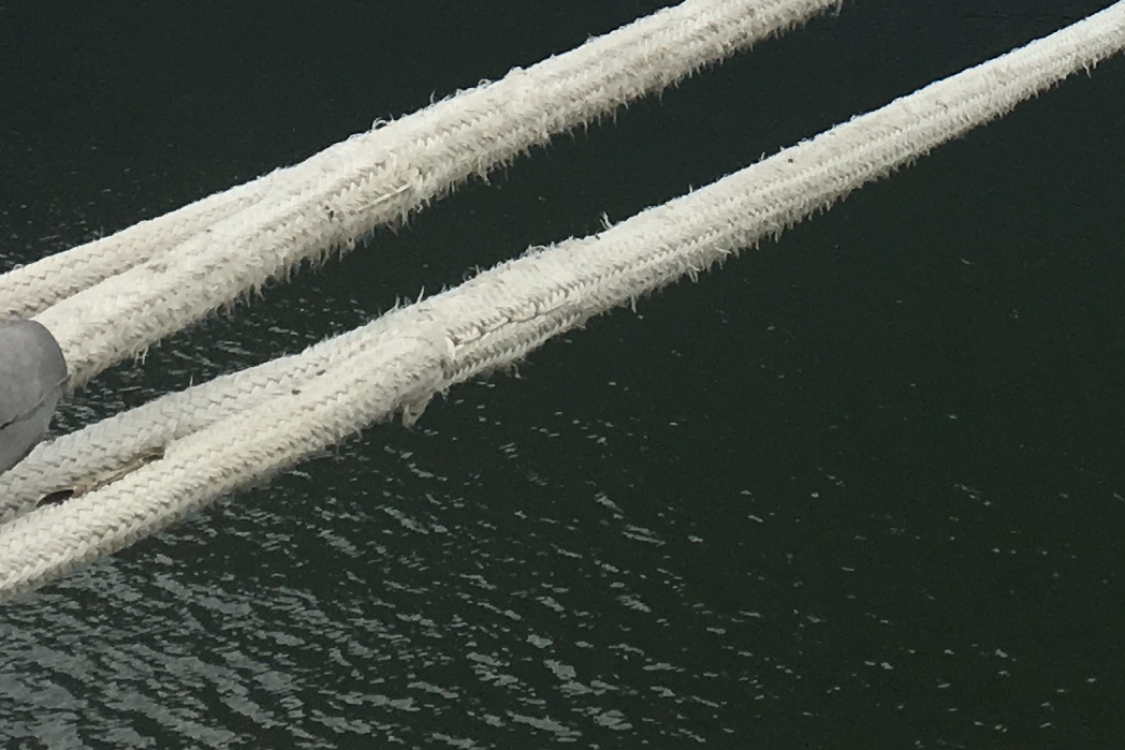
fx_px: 3625
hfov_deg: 17.5
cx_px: 944
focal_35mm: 116
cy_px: -718
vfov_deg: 10.8
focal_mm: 4.15
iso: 25
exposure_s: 1/986
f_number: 2.2
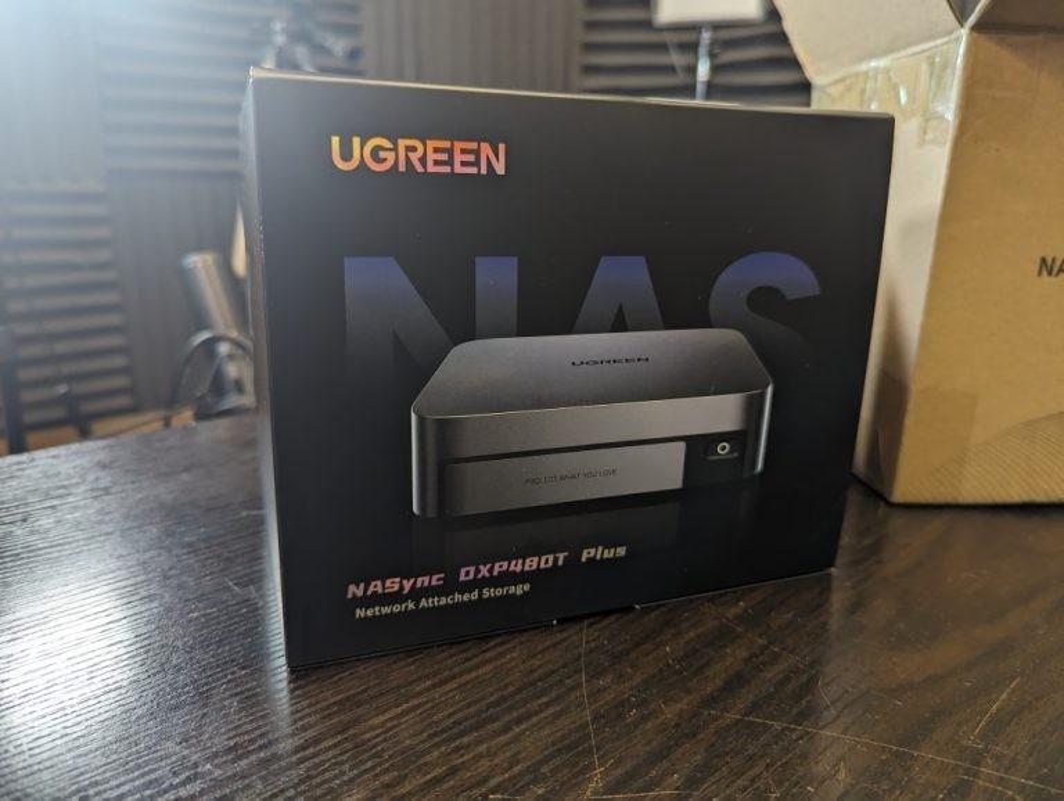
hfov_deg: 71.5
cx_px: 532
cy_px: 400
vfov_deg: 56.9
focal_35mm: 24
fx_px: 739
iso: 249
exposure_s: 1/90
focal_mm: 6.81
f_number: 1.85
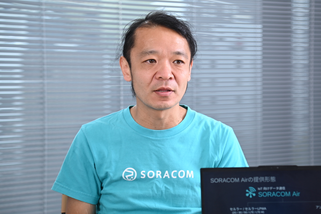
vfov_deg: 14.9
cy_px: 107
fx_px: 821
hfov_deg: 22.1
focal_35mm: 92
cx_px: 160
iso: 320
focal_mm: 92
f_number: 4.5
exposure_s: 1/160
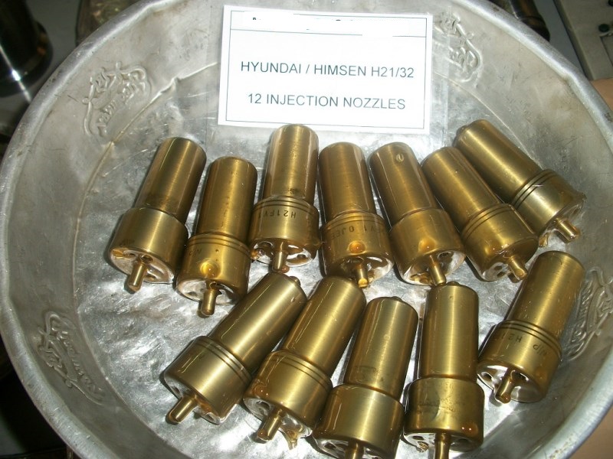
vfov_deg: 40.7
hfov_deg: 52.6
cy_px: 230
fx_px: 620
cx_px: 306
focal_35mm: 35
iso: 80
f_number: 3.1
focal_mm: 6.3
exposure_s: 1/30
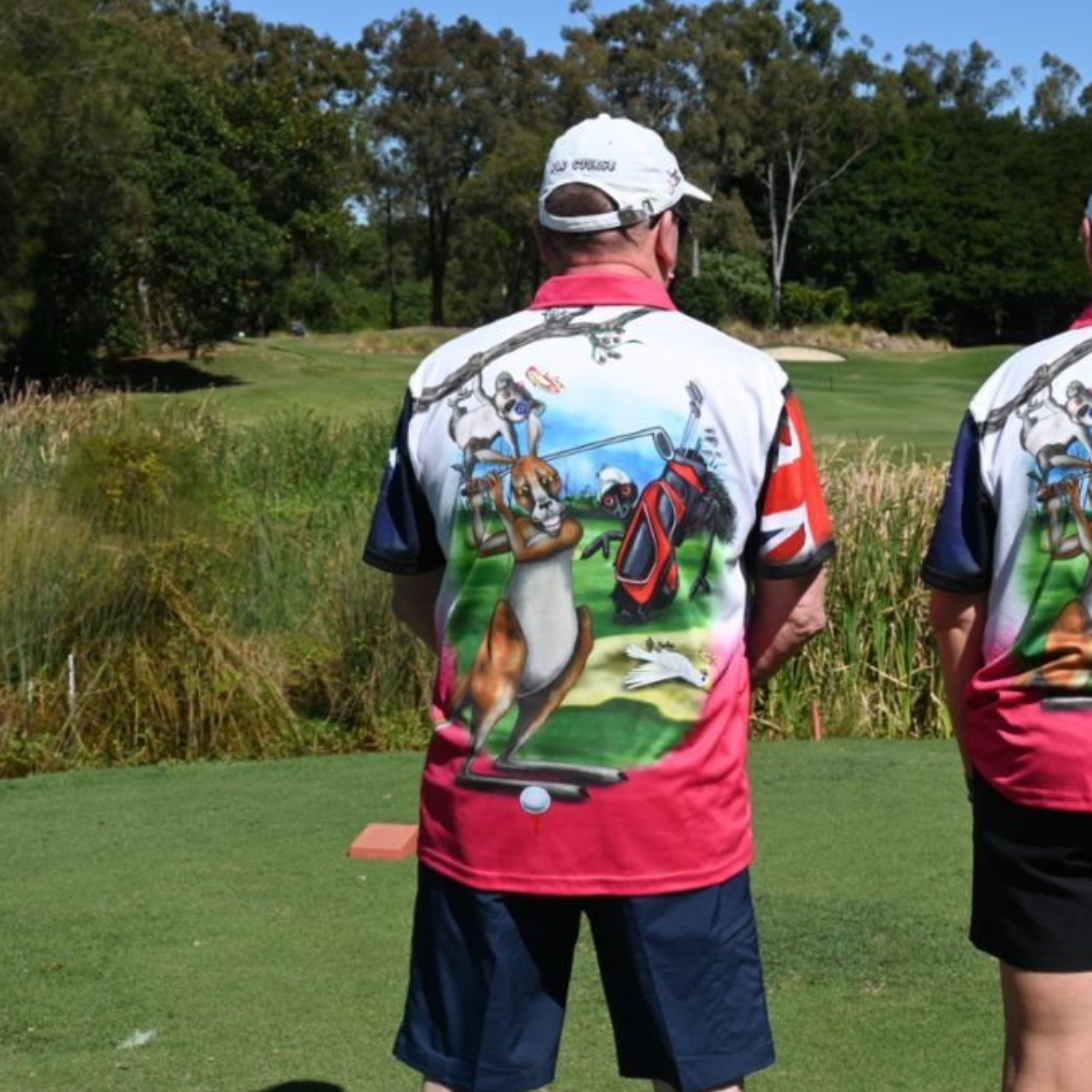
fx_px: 2414
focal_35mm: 68
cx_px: 819
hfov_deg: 25.2
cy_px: 544
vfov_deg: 25.5
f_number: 8
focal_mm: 35
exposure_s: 1/500
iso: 100
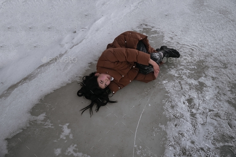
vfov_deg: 43.6
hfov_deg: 61.9
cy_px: 78
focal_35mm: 30
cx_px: 118
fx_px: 197
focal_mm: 30
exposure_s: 1/60
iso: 160
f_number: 2.8
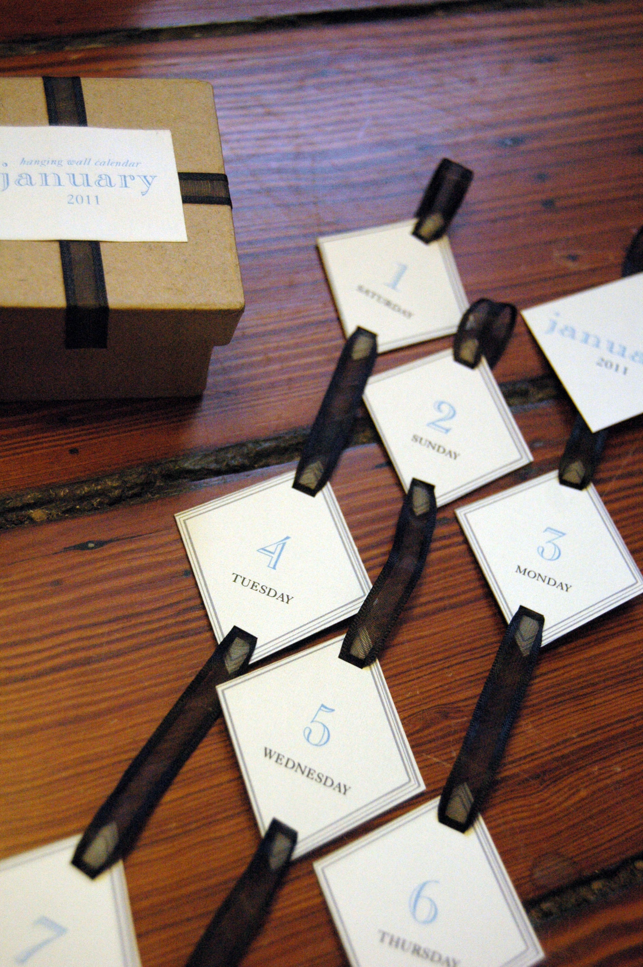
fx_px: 1409
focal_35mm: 52
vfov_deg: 37.9
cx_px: 322
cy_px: 484
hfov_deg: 25.7
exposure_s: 1/250
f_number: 4.8
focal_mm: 35
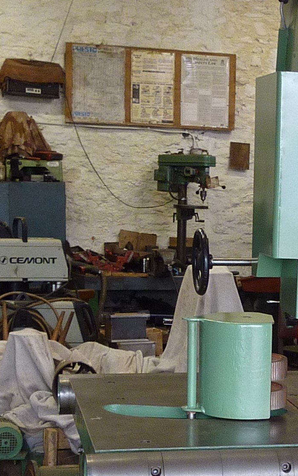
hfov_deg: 13.6
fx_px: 1209
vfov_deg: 22.2
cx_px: 370
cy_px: 337
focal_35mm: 93
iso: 125
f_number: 3.3
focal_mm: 4.4
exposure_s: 1/30
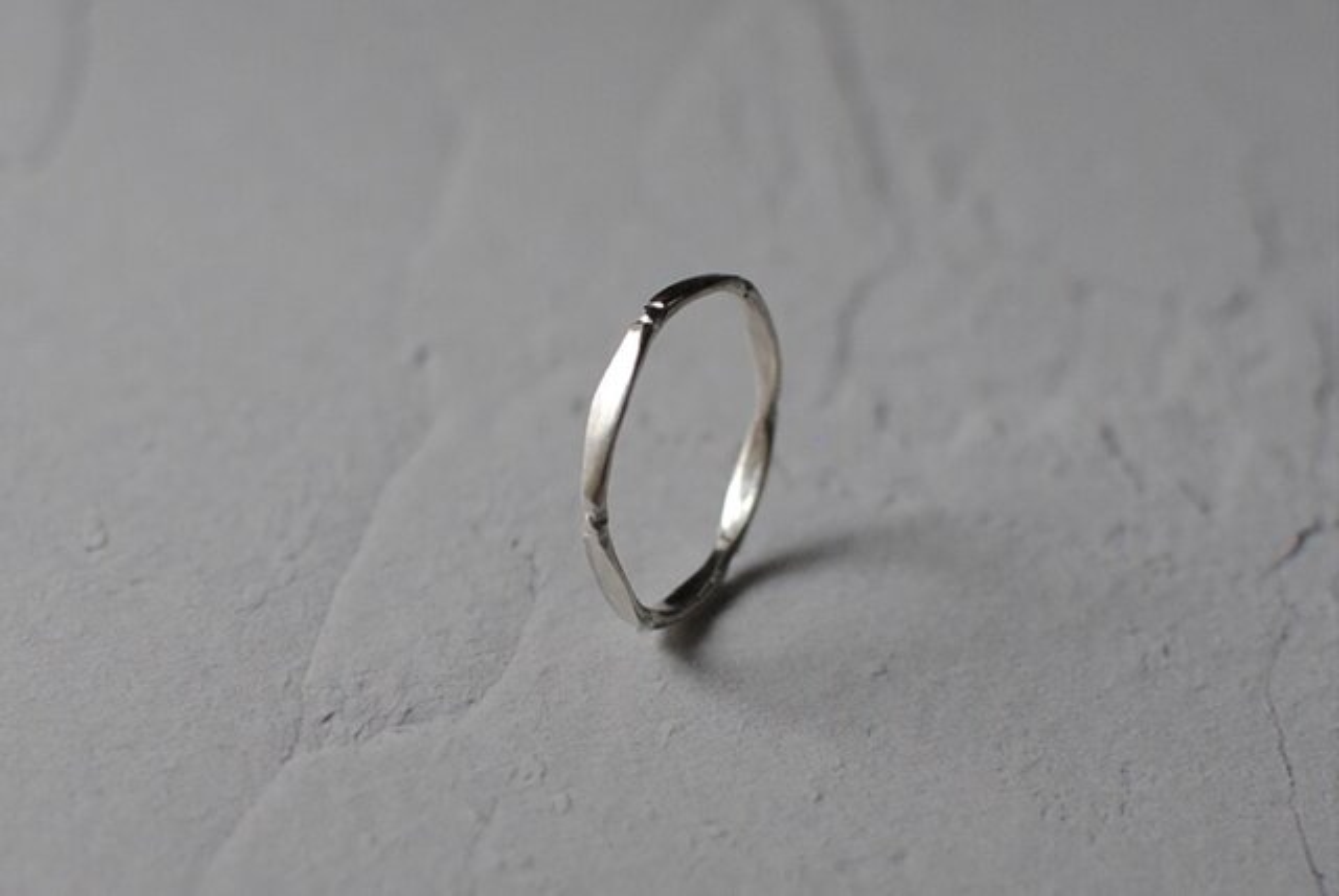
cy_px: 448
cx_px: 670
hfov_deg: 37.8
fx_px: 1954
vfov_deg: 25.8
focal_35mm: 52
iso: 400
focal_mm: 35
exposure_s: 1/400
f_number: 3.5
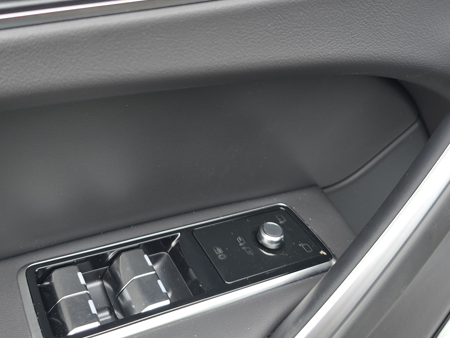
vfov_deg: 34.9
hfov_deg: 46.4
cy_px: 70
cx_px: 168
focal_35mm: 40
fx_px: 520
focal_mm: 6.3
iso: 50
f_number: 1.7
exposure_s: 1/180
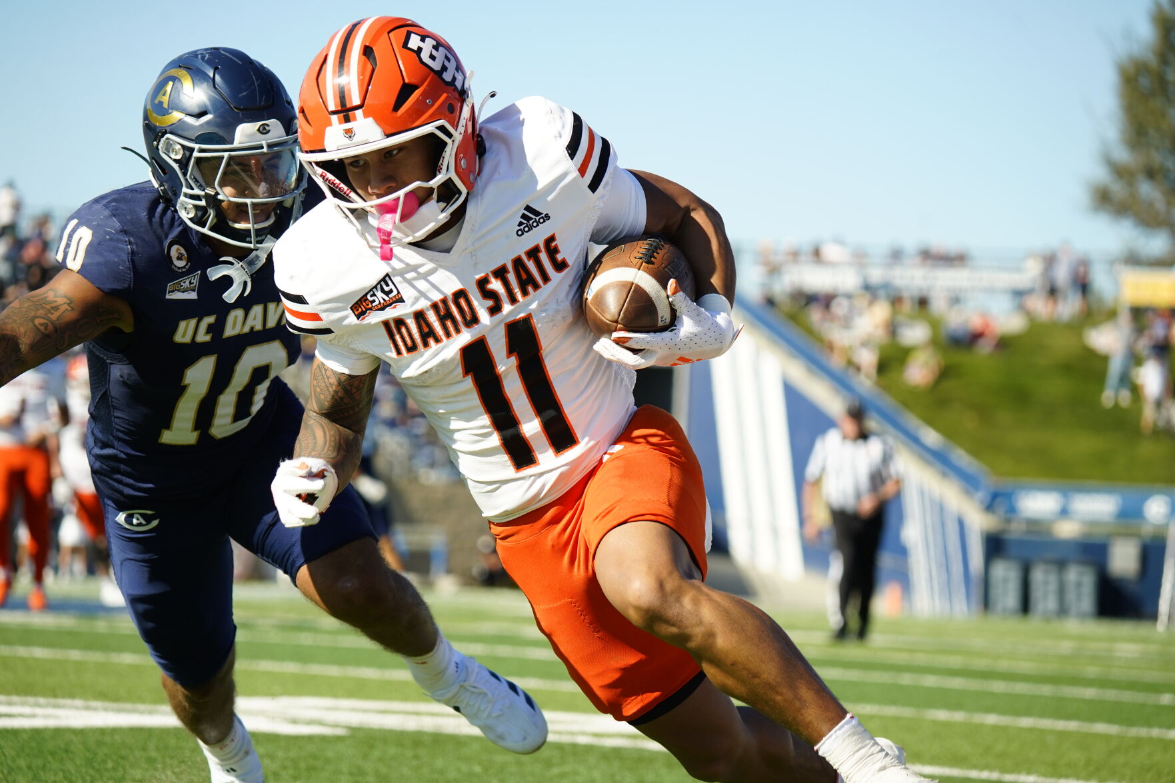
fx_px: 4895
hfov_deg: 13.7
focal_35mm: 150
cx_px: 588
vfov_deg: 9.1
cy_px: 392
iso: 640
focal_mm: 150
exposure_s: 1/2000
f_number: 5
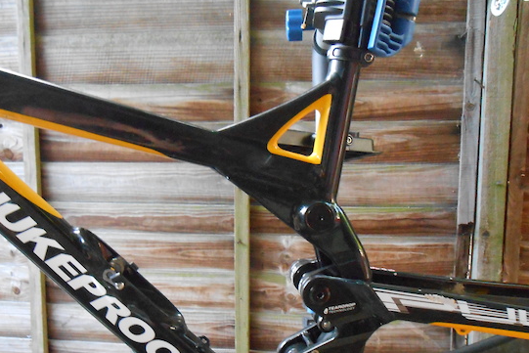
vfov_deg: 33.0
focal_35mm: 40
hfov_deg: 48.4
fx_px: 588
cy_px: 249
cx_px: 262
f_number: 3.5
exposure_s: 1/50
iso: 800
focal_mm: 4.6
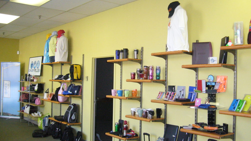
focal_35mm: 39
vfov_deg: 30.4
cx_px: 128
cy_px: 74
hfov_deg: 51.6
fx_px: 260
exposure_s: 1/60
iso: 320
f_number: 2.8
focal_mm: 5.8
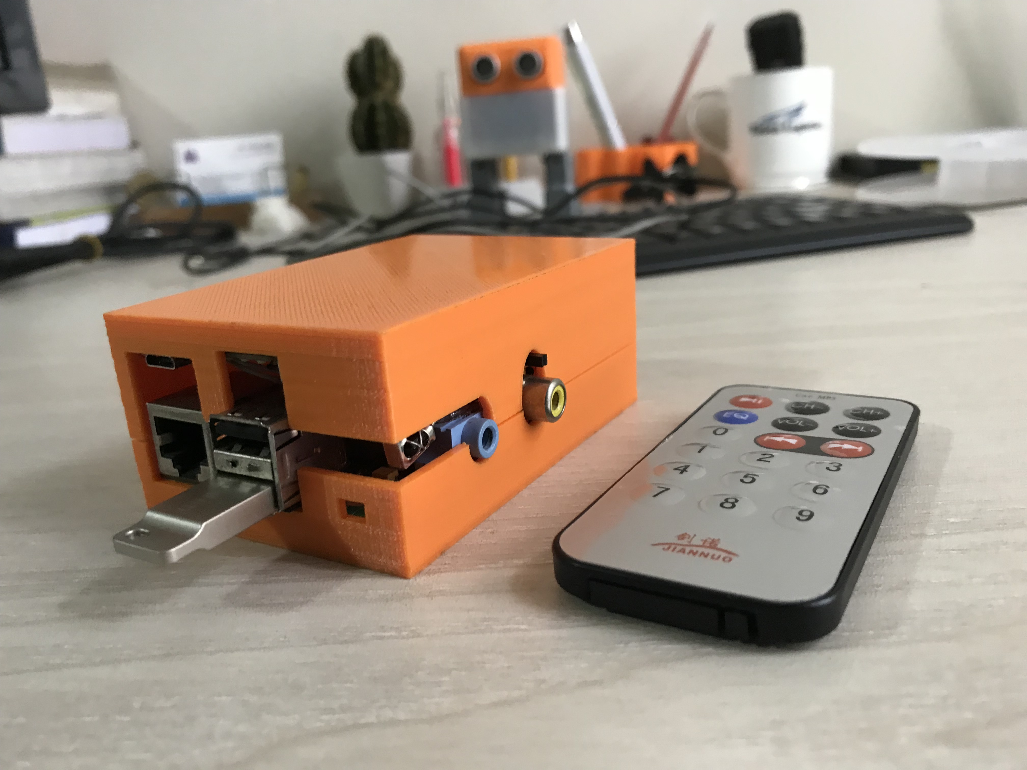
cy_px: 385
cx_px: 514
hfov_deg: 63.4
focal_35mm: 28
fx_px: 831
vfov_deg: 49.7
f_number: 1.8
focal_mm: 3.99
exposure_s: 1/16
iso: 50
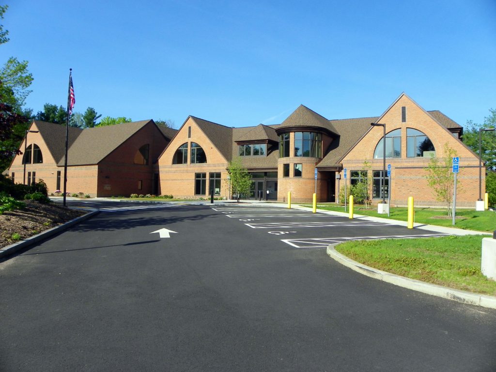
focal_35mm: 26
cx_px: 248
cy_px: 186
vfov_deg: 53.1
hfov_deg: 67.3
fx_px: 373
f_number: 5
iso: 64
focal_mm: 4.6
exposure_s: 1/320
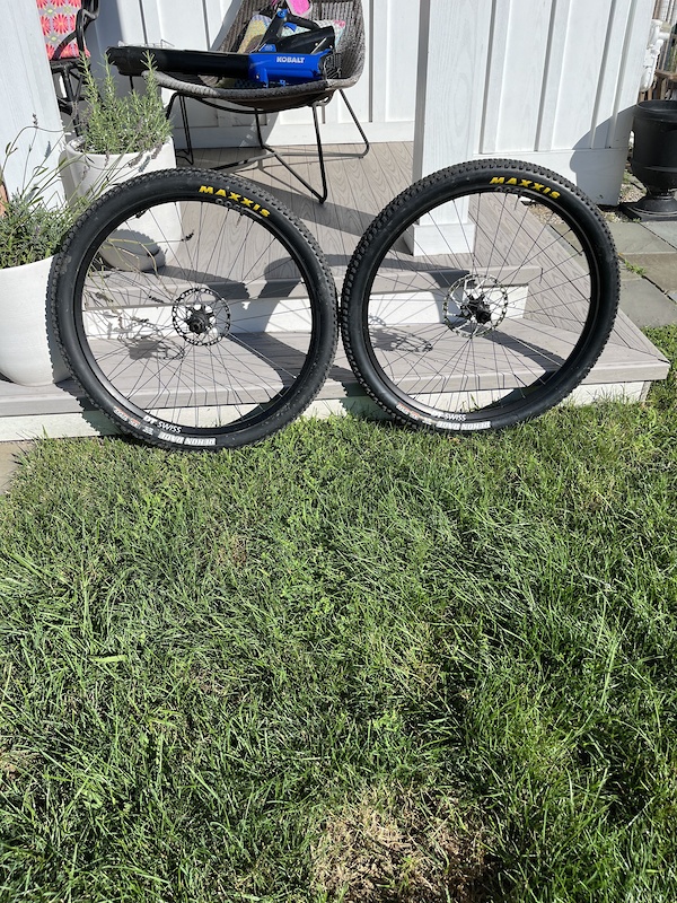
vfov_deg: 67.3
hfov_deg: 53.1
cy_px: 452
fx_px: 678
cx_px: 338
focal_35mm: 26
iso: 50
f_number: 1.6
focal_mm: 5.1
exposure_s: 1/3135
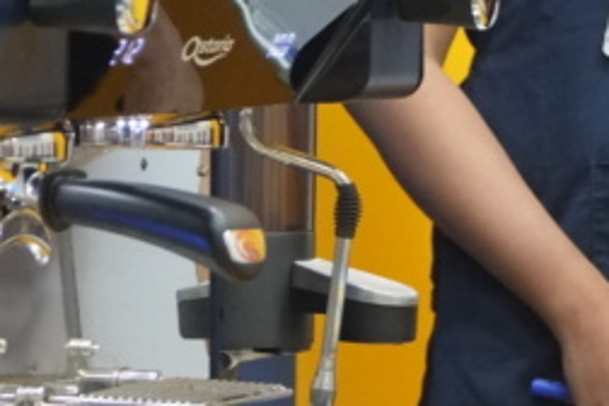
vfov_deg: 4.3
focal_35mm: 319
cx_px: 986
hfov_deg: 6.4
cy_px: 82
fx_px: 5396
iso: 2000
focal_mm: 44.4
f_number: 4
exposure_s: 1/60
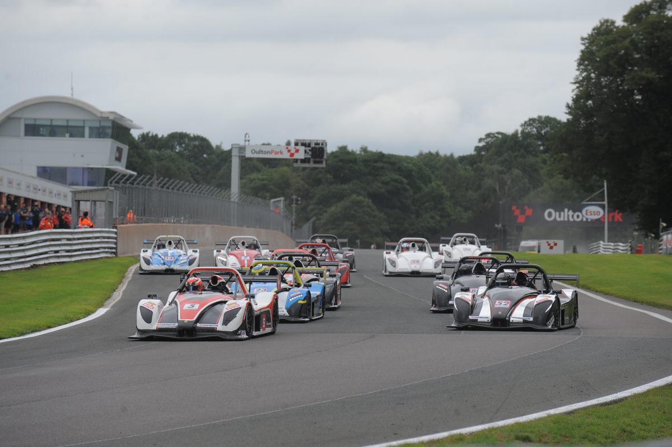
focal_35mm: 200
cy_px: 224
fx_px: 3730
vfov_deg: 6.9
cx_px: 336
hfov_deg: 10.3
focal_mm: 200
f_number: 6.3
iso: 400
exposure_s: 1/1250
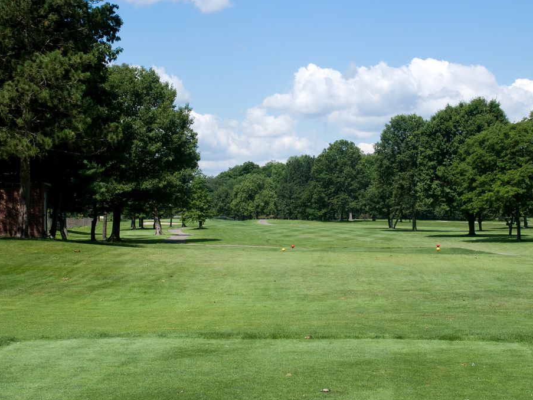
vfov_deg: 20.5
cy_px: 201
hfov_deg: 27.0
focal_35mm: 72
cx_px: 280
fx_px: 1109
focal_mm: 44
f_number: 10
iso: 200
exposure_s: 1/250
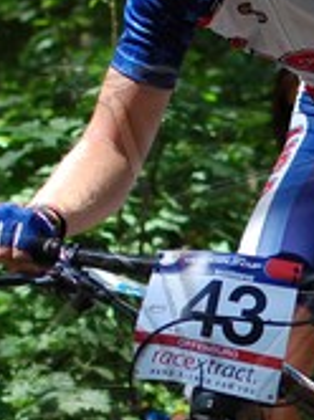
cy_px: 348
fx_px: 2950
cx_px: 271
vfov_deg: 8.1
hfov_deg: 6.1
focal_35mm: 243
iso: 400
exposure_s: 1/1000
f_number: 2.8
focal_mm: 35
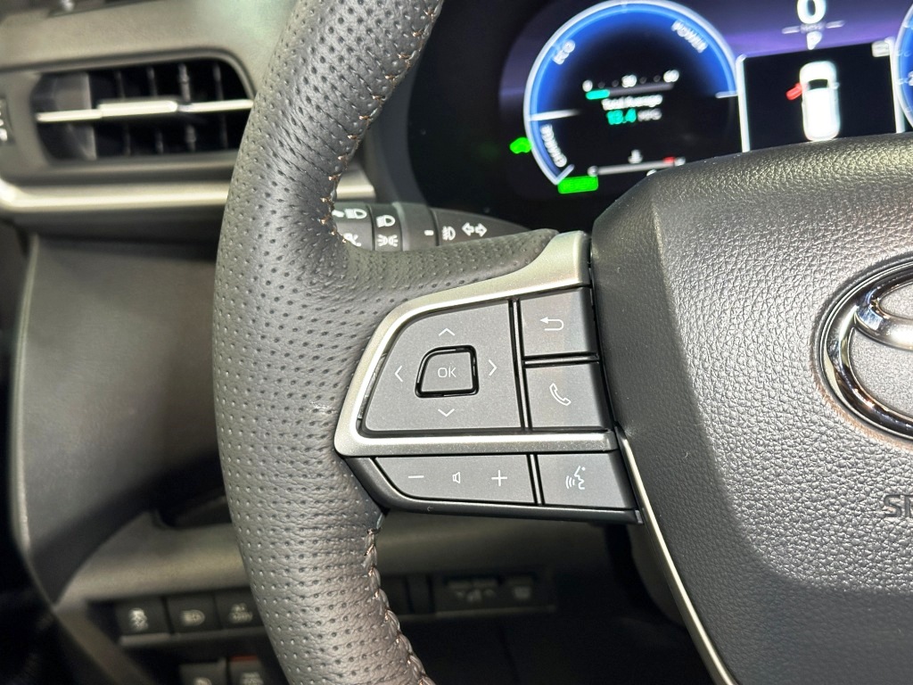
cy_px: 342
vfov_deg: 30.3
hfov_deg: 39.7
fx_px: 1266
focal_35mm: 48
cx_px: 456
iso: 400
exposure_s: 1/40
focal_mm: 6.86
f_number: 1.78
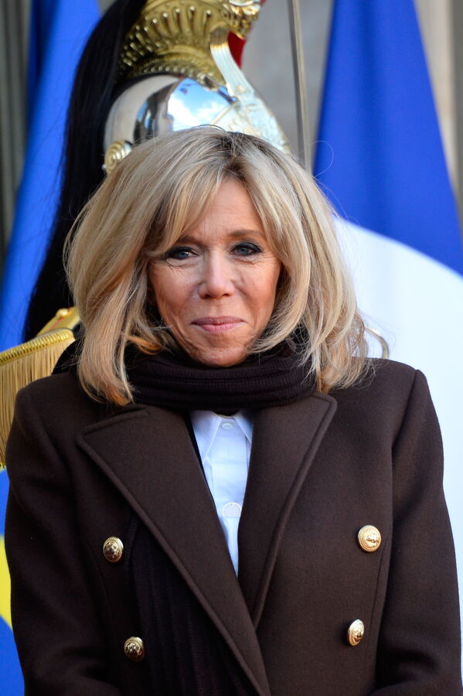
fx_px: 7725
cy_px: 348
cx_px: 232
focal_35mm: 400
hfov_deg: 3.4
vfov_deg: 5.2
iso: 1250
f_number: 5.6
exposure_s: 1/500
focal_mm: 400
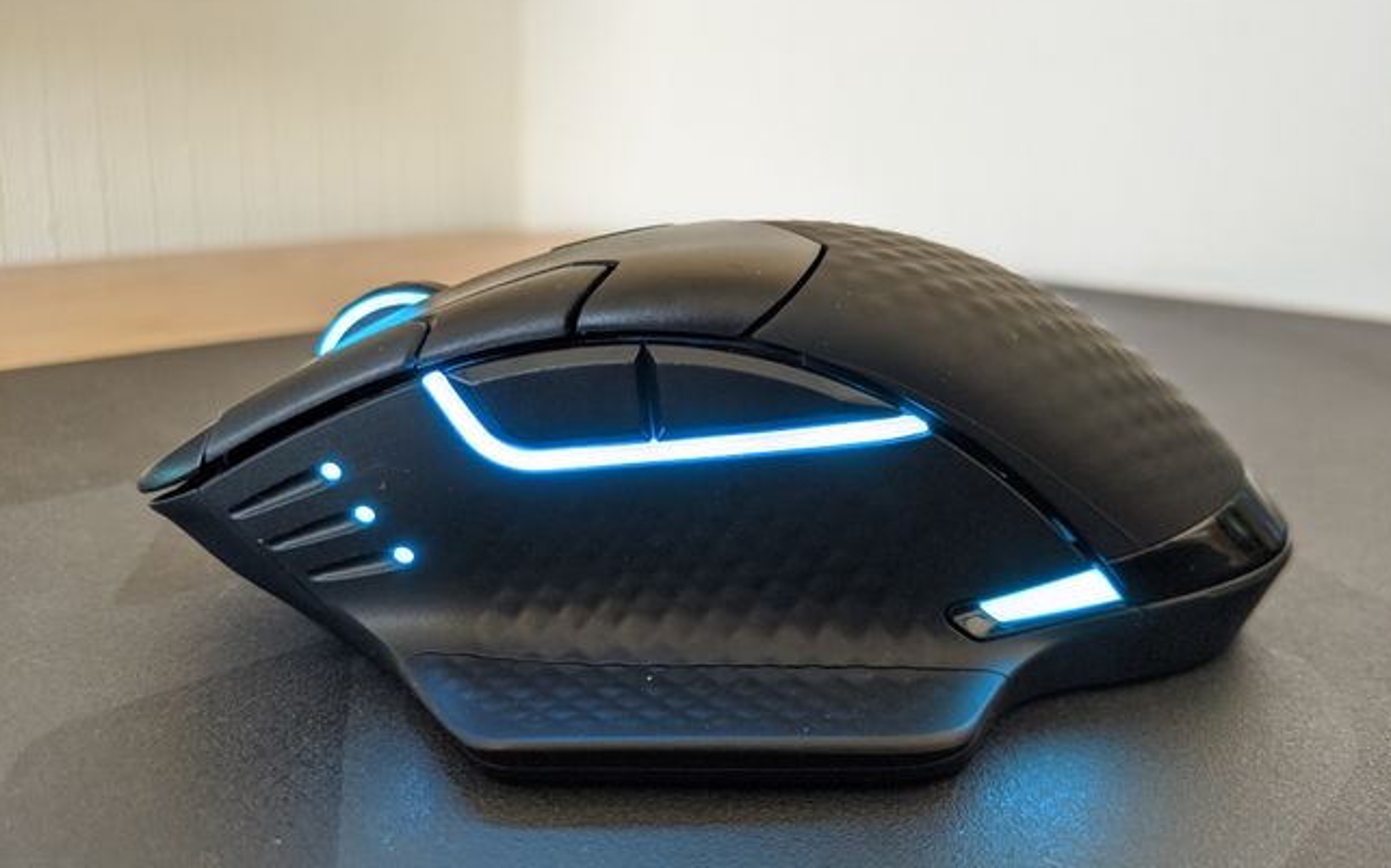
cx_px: 702
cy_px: 478
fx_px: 1099
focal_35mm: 29
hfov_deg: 64.6
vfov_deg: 43.1
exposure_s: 1/23.8
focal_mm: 4.44
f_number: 1.8
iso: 227
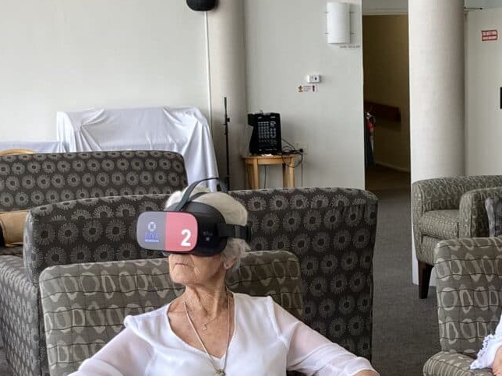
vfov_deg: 16.2
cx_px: 320
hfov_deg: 22.0
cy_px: 385
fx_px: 1291
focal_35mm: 89
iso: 40
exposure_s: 1/100
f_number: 1.8
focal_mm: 3.99
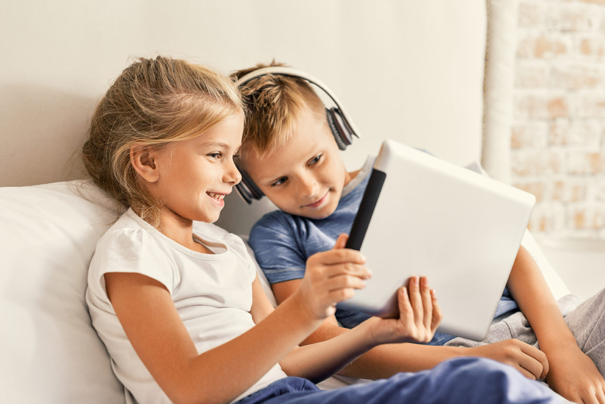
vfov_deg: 27.0
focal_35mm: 50
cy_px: 202
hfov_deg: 39.6
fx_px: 840
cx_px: 302
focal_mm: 50
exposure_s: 1/160
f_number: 2.8
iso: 320
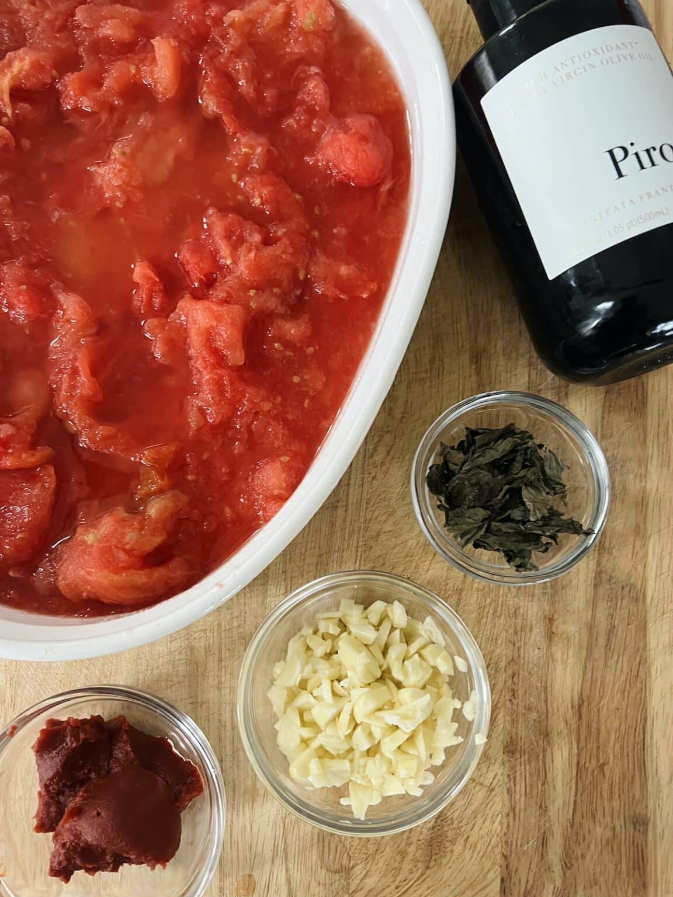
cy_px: 448
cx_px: 336
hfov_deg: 53.1
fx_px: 674
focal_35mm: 26
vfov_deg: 67.3
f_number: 1.5
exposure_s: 1/42
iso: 500
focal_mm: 5.7
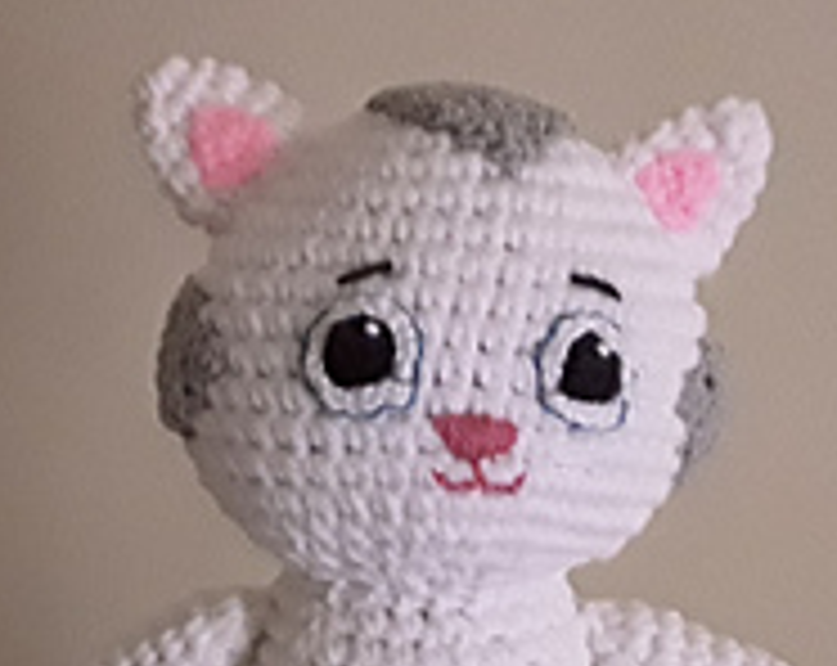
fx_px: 1755
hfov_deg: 26.8
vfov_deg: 21.2
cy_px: 538
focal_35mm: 71
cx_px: 382
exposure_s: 1/15
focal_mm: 2.91
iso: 500
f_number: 1.9
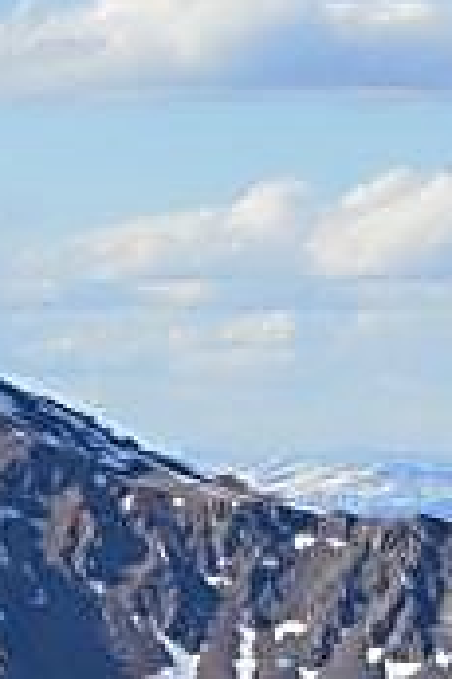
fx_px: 8057
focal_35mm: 427
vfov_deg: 4.8
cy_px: 989
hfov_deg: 3.2
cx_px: 232
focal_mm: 72
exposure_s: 1/320
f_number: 11
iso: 320
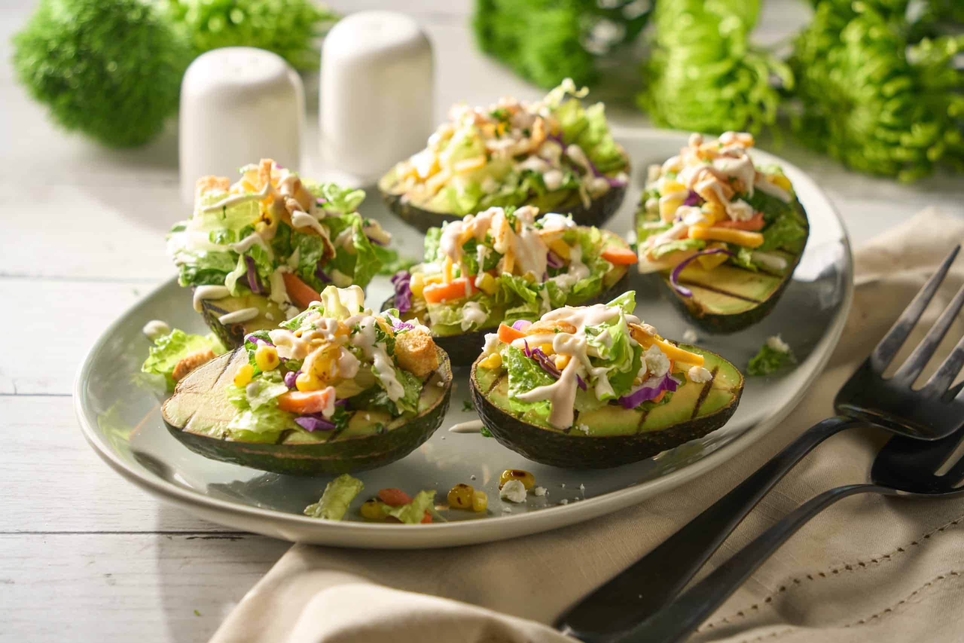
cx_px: 482
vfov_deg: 12.6
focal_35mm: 109
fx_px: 2919
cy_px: 322
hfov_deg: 18.8
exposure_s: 1/100
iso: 400
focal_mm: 109
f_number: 4.5
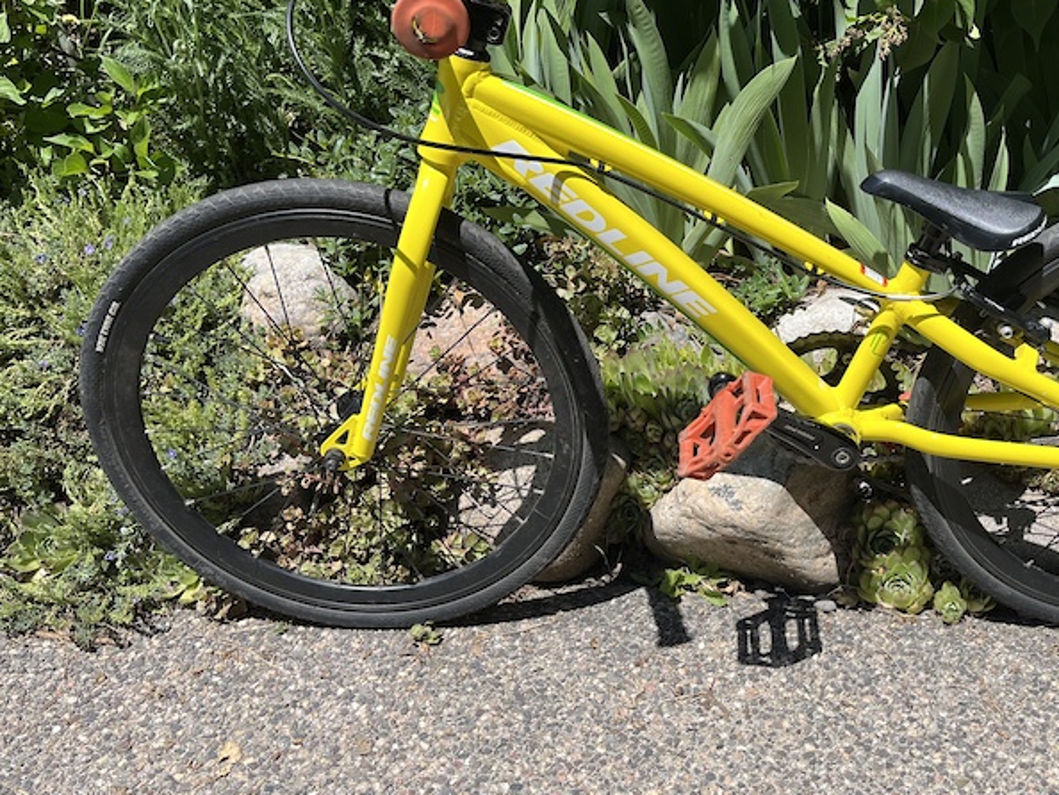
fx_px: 1071
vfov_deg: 40.6
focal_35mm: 35
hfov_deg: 51.6
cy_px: 346
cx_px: 708
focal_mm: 5.1
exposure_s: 1/3049
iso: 50
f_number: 1.6
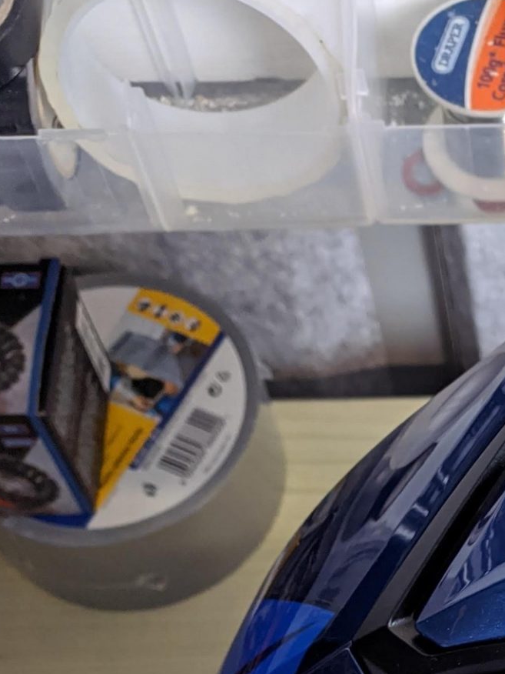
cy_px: 966
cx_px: 608
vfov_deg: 22.0
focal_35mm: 76
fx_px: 1478
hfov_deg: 18.4
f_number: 1.75
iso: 234
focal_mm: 4.77
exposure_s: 1/50
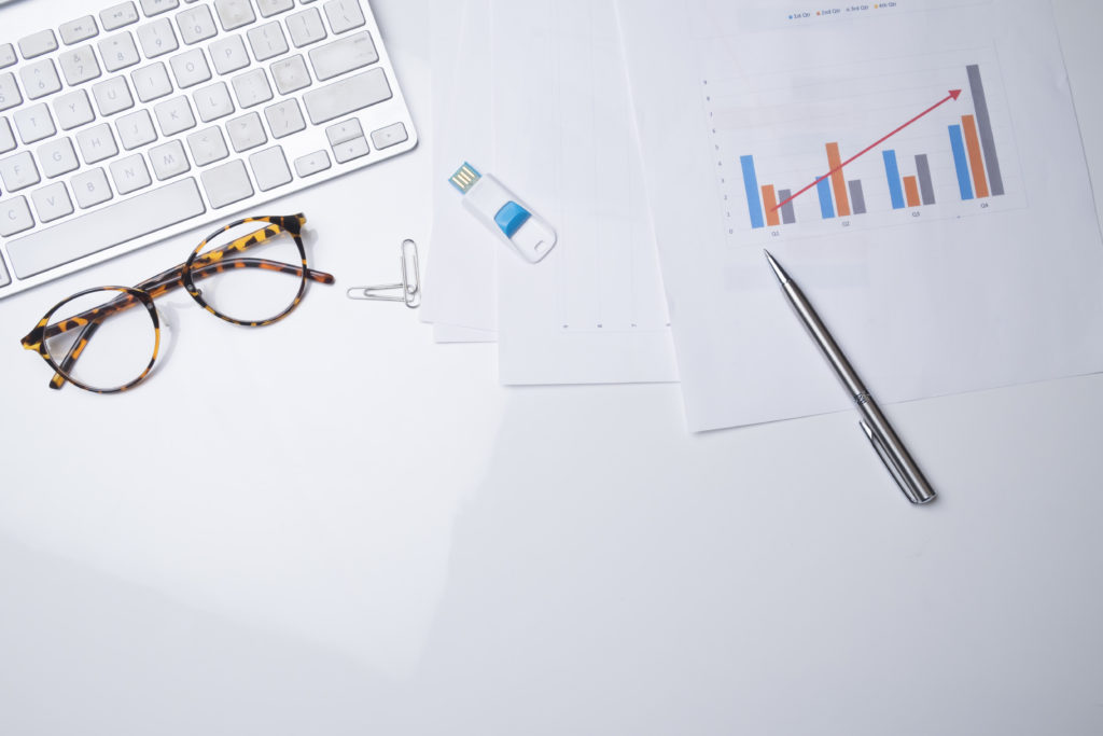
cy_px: 368
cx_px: 552
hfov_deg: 53.1
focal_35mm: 36
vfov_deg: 36.9
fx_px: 1103
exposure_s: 1/125
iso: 200
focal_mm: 24.3
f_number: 10
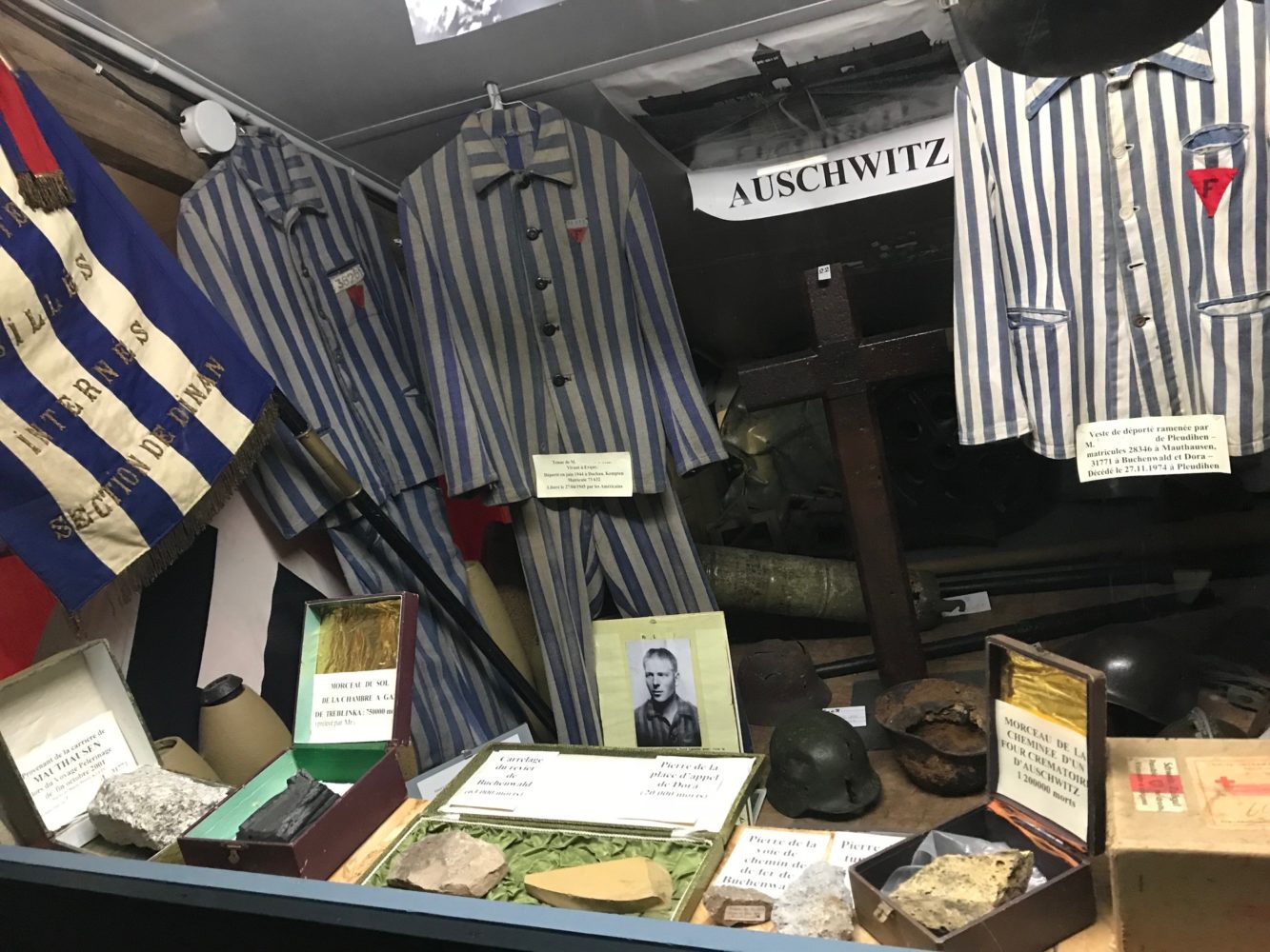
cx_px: 635
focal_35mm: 28
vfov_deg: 49.8
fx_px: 1027
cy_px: 476
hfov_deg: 63.4
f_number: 1.8
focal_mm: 3.99
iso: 100
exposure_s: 1/9
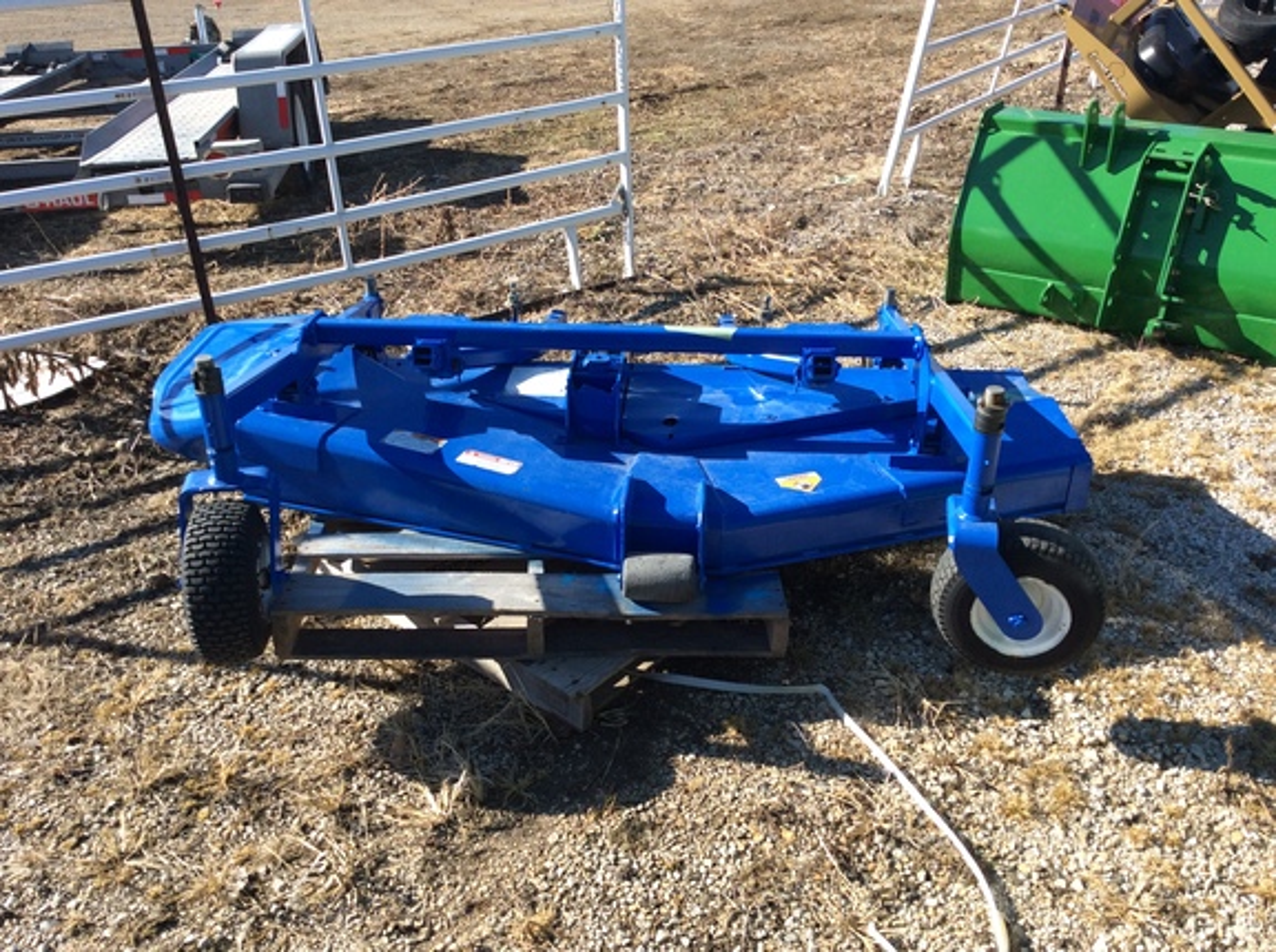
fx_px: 1178
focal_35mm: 32
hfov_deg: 56.9
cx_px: 638
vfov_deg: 44.0
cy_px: 476
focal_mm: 3.3
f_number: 2.4
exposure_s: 1/773
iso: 32
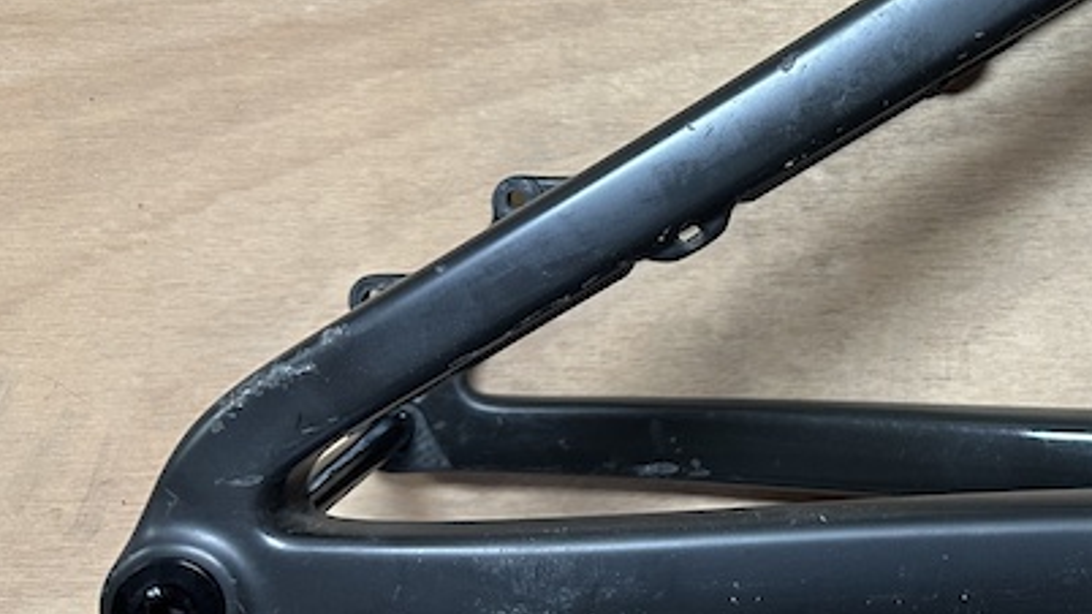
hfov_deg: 36.3
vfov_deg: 22.6
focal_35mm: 52
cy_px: 82
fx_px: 1505
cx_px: 1062
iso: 200
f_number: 1.78
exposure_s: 1/60
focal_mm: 6.86
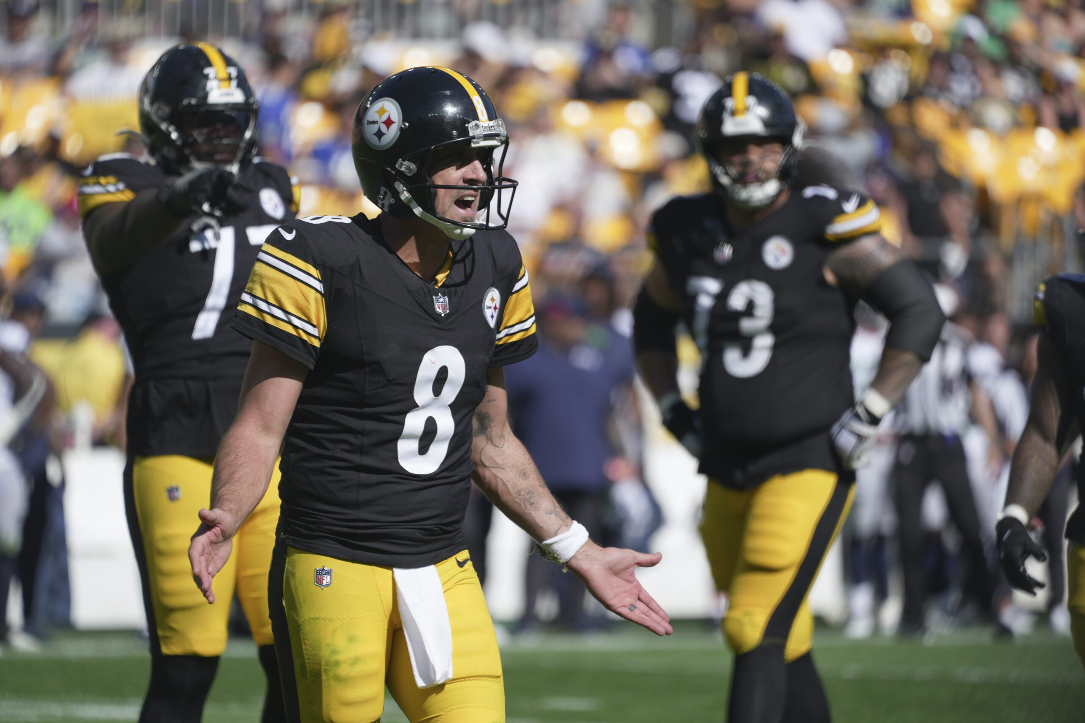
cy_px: 362
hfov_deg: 5.2
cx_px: 542
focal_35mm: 400
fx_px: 12055
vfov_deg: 3.4
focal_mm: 400
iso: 250
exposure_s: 1/2000
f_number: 5.6
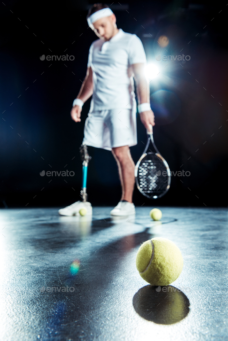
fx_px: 323
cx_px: 114
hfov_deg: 38.9
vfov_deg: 55.8
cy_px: 170
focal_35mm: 34
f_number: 8
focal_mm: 34
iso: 250
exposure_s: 1/200
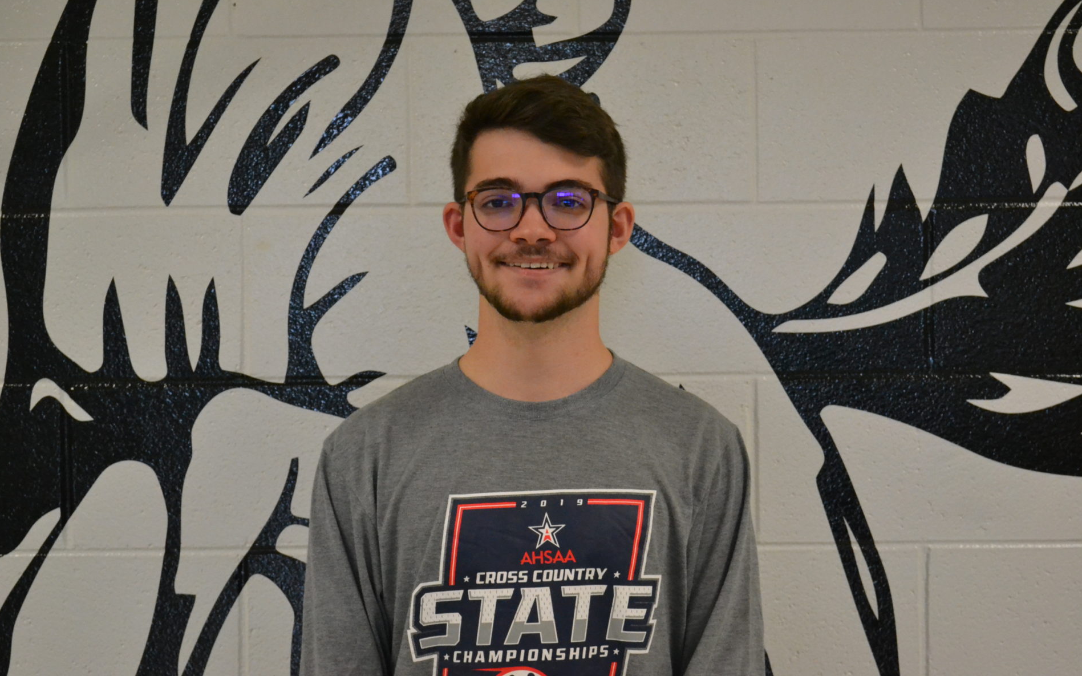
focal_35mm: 65
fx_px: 1916
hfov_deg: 31.5
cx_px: 535
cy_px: 343
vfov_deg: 20.0
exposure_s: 1/125
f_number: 5.3
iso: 3200
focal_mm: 42
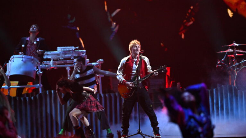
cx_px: 123
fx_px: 3430
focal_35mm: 526
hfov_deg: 4.1
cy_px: 62
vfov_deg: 2.3
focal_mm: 500
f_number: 4
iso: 6400
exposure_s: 1/640
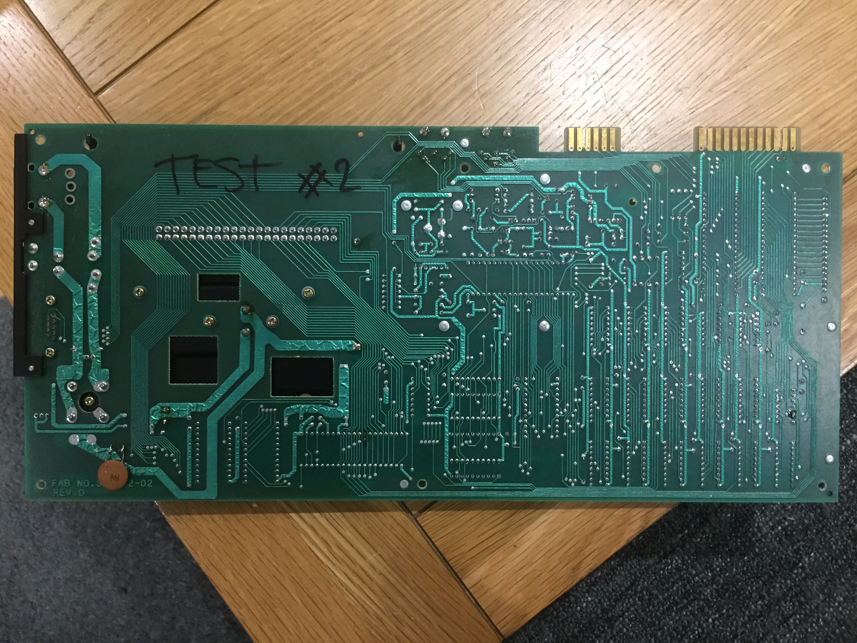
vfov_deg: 48.2
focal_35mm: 29
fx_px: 718
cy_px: 322
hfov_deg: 61.7
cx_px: 428
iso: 250
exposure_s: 1/33
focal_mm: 4.15
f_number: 2.2
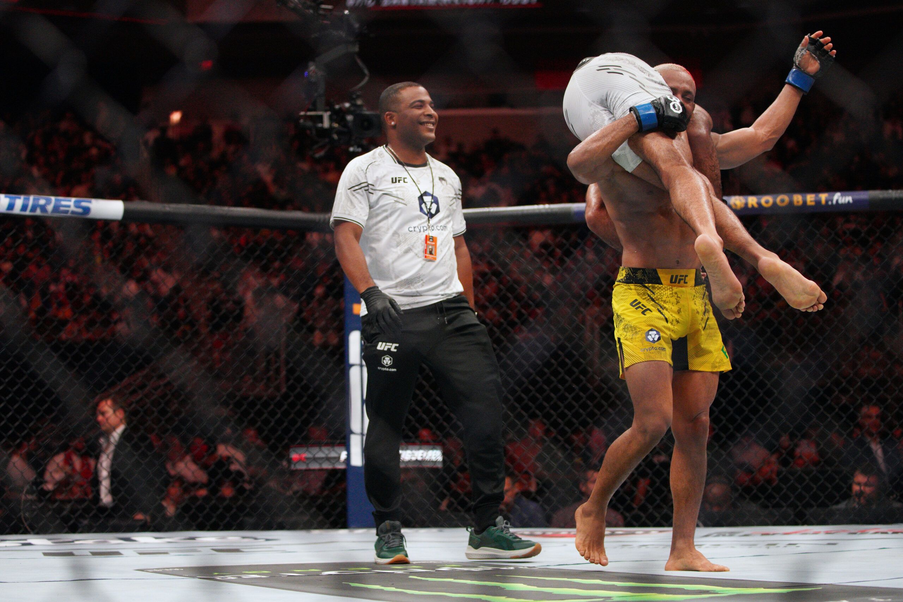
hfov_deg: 28.8
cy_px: 301
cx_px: 452
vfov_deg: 19.5
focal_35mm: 70
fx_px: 1756
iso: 5000
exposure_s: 1/4000
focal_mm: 70
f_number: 2.8
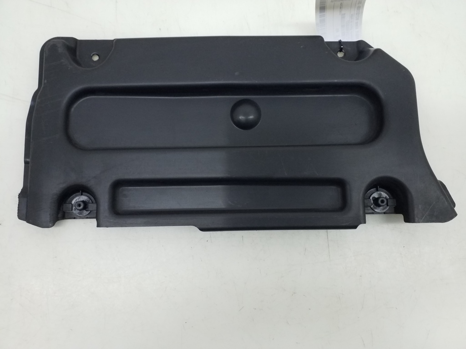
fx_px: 363
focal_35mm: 27
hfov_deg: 65.3
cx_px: 233
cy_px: 174
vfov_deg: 51.4
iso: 160
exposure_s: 1/50
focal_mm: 3.6
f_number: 1.9
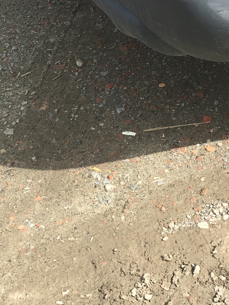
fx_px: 732
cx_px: 132
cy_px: 160
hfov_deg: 17.8
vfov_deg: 23.6
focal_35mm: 83
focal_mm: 4.15
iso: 25
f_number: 2.2
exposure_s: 1/894
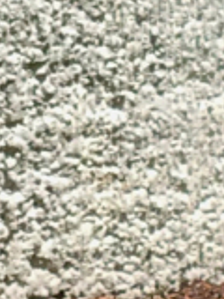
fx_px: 3650
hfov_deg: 3.3
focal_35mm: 423
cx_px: 976
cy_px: 208
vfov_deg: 4.7
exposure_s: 1/578
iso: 16
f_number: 2.4
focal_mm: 6
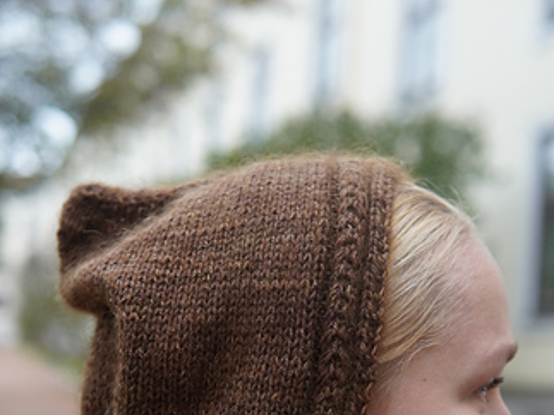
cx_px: 282
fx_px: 1072
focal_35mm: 67
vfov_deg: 21.2
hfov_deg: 29.0
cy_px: 413
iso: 1000
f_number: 2.5
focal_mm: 30
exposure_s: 1/800
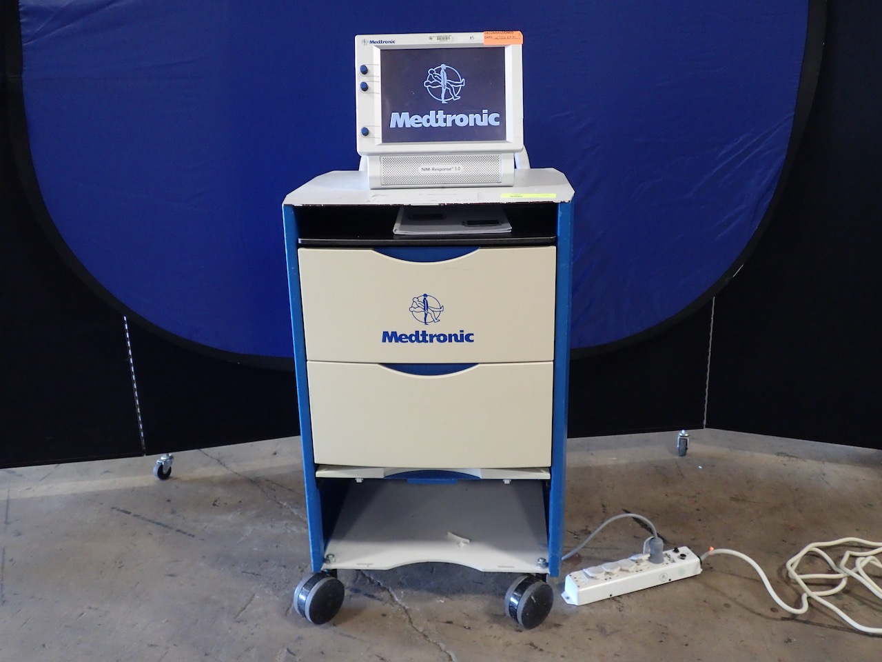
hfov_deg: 60.0
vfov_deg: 46.8
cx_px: 441
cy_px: 331
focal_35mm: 30
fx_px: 764
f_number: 2.3
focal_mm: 5.5
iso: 400
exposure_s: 1/30
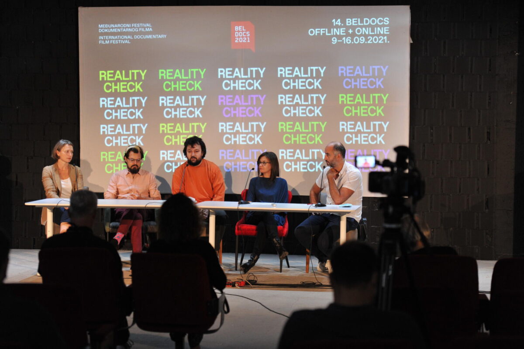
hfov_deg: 22.2
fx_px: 1338
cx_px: 262
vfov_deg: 14.9
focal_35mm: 92
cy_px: 174
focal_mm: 92
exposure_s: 1/125
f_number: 3.2
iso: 2200
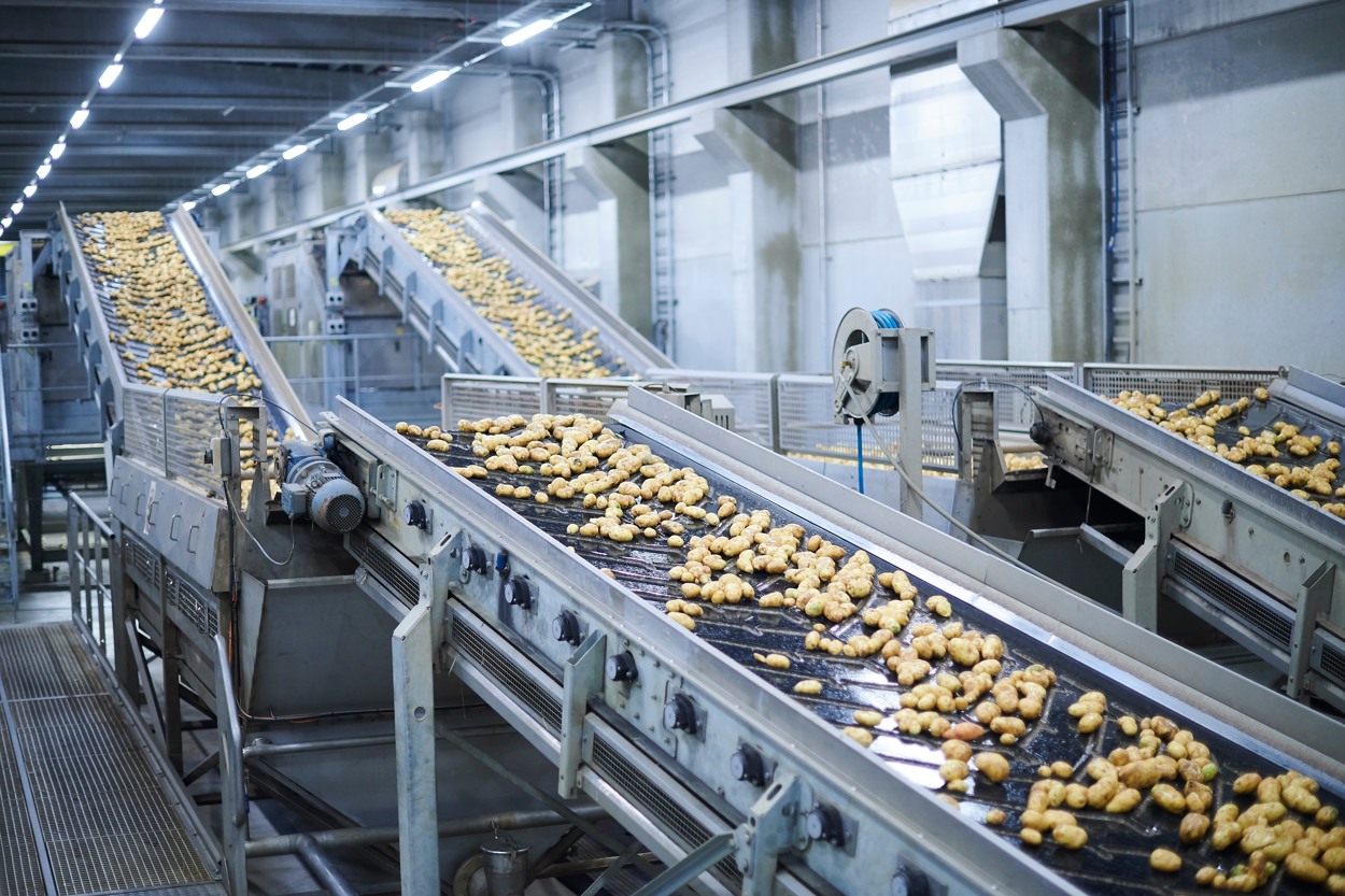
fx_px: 1868
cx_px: 672
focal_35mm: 50
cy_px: 448
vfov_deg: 27.0
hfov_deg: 39.6
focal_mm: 50
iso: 640
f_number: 1.8
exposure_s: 1/200
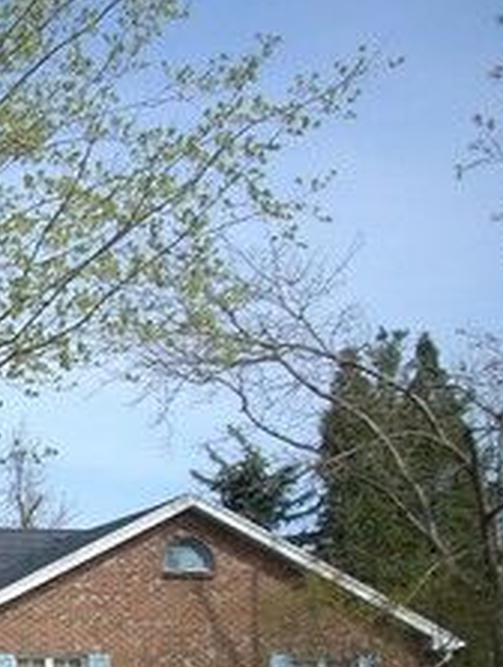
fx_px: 2048
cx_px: -362
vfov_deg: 18.2
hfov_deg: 12.9
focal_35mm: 106
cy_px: 604
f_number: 5.6
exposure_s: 1/220
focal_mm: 6.2
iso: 64
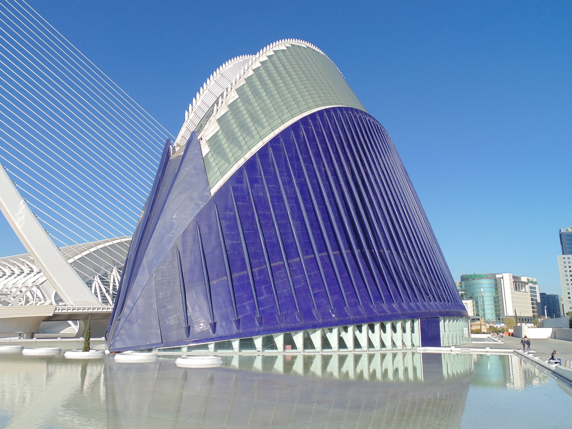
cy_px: 214
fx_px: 446
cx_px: 286
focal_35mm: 27
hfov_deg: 65.3
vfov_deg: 51.4
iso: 80
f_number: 10
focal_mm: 4.8
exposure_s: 1/125
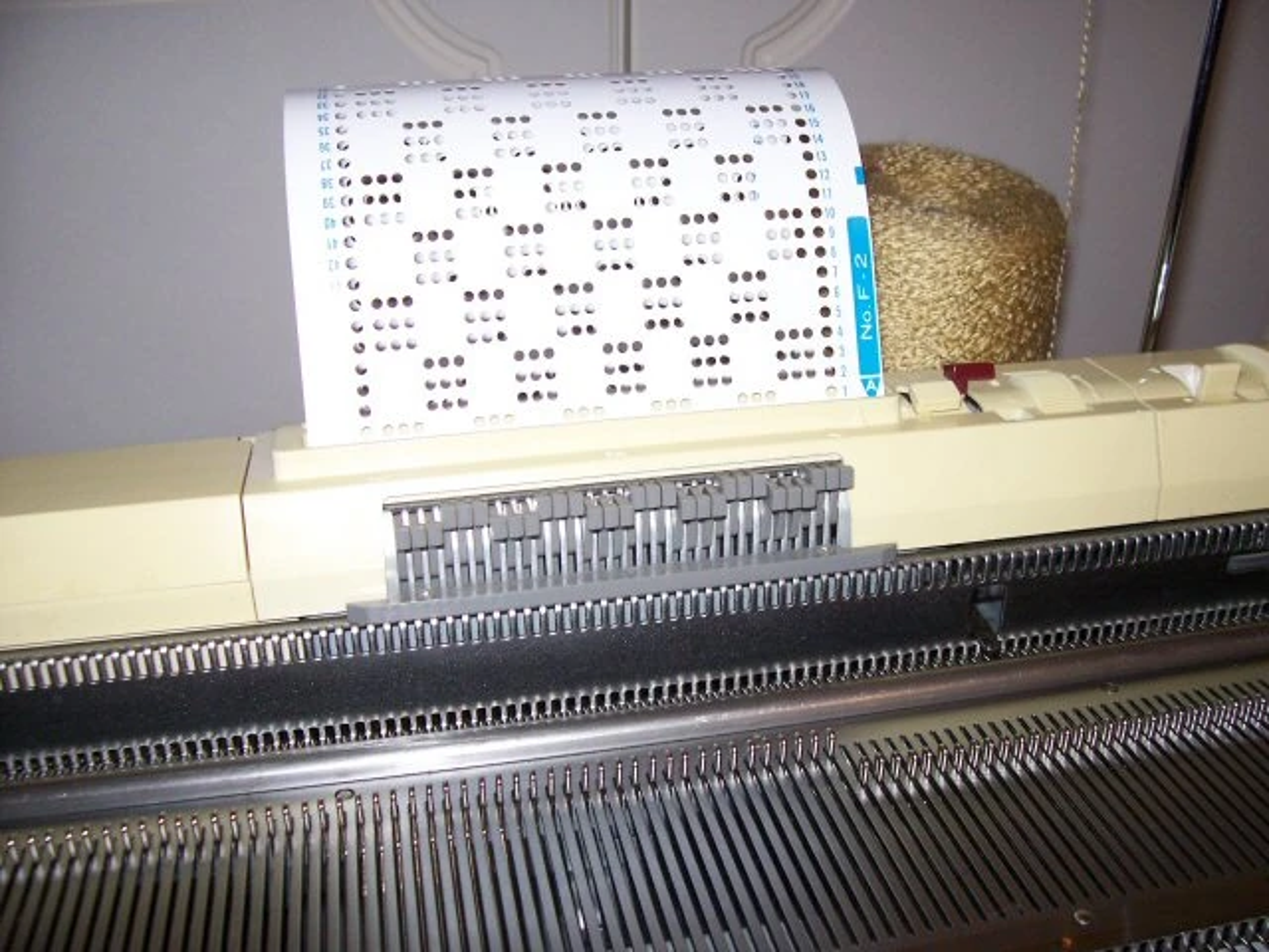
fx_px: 1246
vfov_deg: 41.8
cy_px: 476
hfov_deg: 54.0
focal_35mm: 34
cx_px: 634
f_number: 2.7
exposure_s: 1/60
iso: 125
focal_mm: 5.6
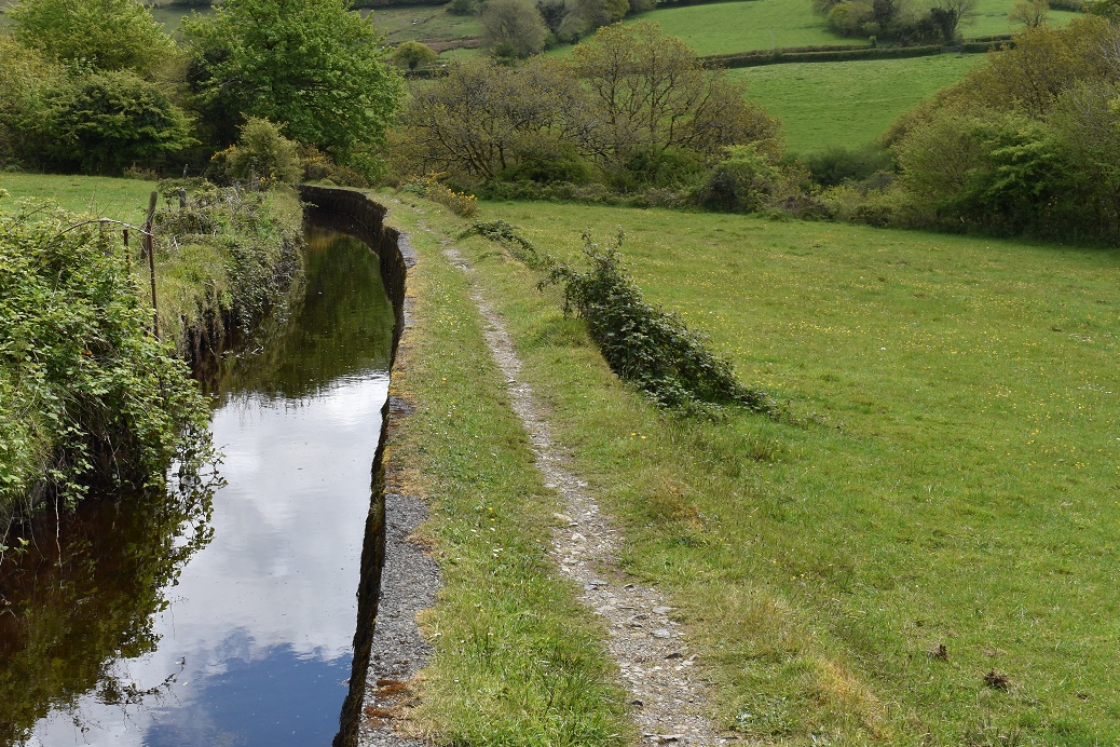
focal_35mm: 52
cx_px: 345
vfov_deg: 25.8
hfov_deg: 37.6
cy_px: 213
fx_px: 1618
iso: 100
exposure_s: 1/250
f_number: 8
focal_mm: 24
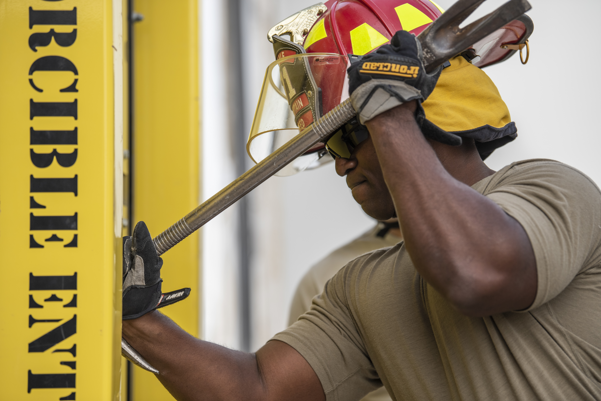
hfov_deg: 15.2
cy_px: 200
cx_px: 300
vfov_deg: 10.2
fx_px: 2254
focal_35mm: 135
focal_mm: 135
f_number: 3.5
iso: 250
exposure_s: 1/1250
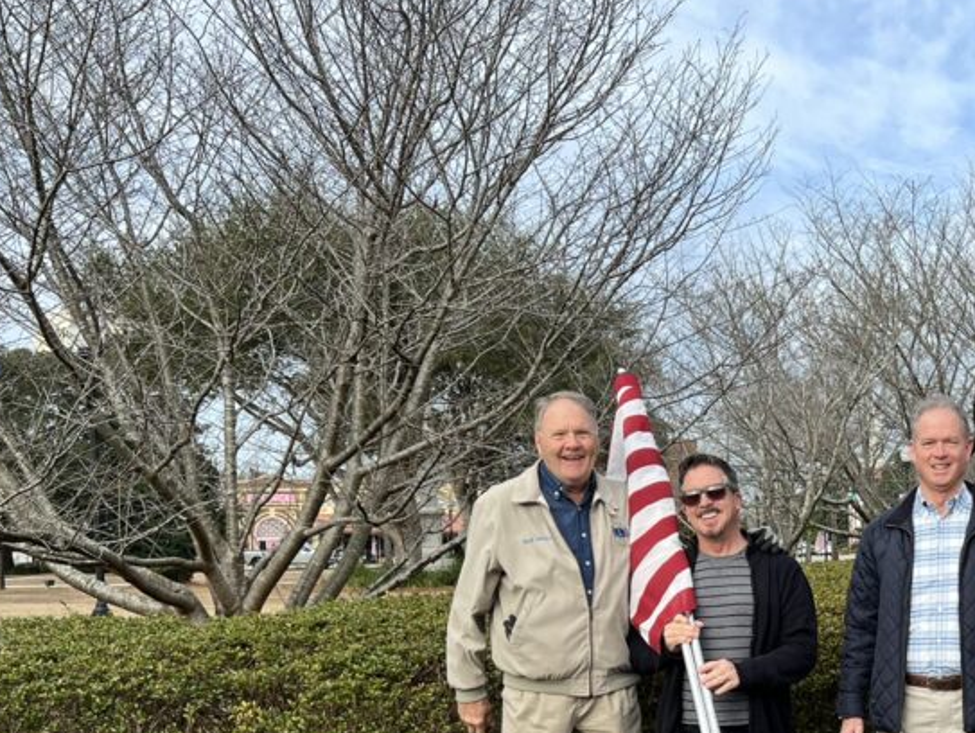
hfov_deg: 36.9
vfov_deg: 28.9
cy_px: 616
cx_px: 835
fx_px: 1381
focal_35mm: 49
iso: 50
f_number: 1.5
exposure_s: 1/1412
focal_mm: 5.7
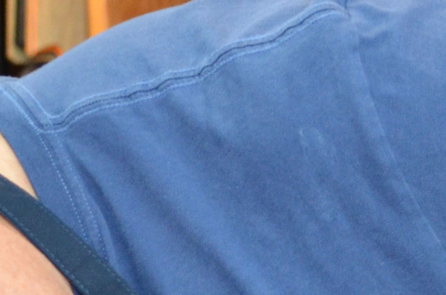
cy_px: 370
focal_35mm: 307
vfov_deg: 4.4
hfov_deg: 6.7
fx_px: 3794
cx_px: 298
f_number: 4
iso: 800
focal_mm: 35
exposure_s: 1/60
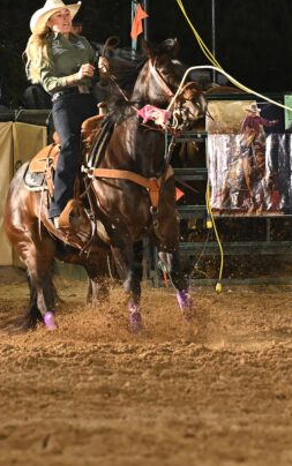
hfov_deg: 2.3
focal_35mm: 581
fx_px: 7387
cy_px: 178
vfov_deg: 3.6
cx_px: 267
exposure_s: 1/250
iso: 640
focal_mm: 200
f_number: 4.5
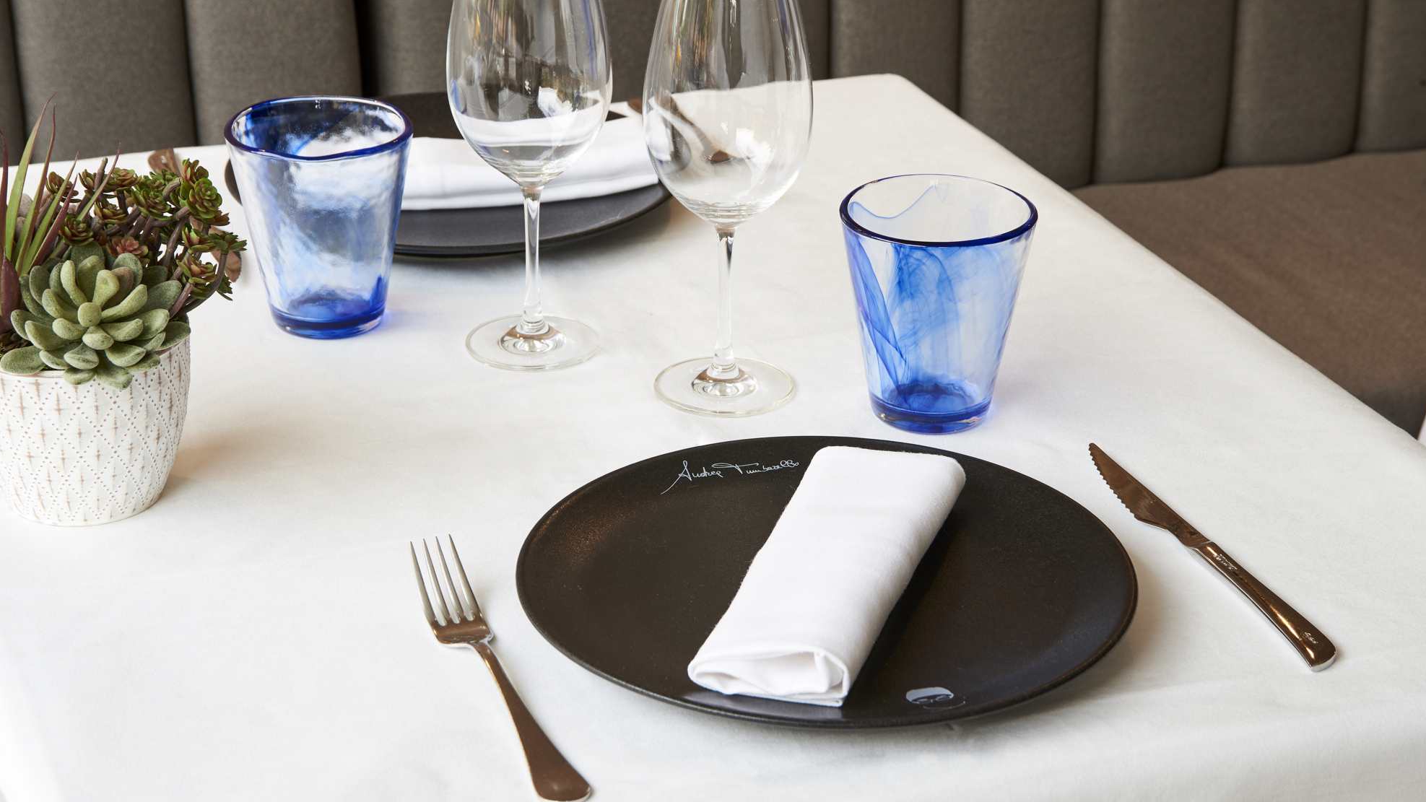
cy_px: 366
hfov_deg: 24.5
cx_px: 710
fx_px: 3290
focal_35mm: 87
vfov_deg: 13.9
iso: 100
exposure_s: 1/6
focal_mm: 82
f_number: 16
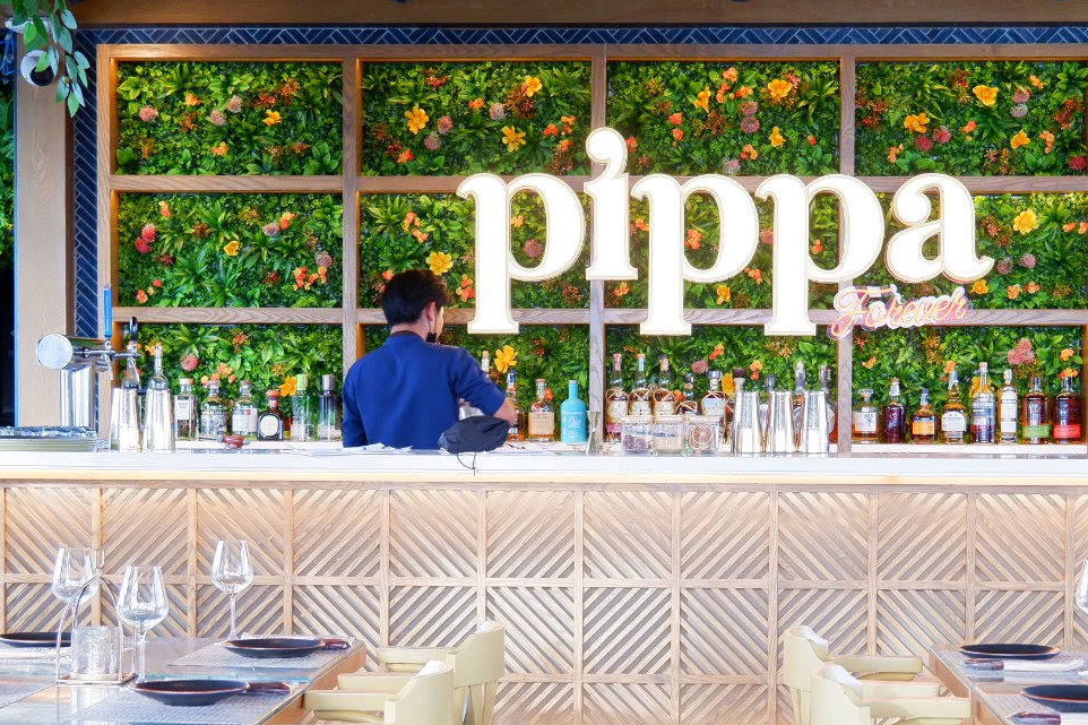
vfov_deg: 18.8
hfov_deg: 28.0
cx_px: 628
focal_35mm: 72
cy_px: 506
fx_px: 2175
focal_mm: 26
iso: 800
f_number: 4
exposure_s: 1/38
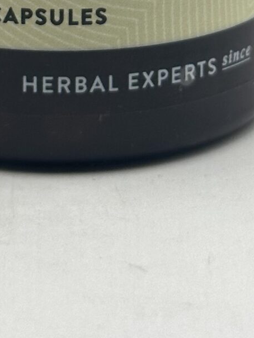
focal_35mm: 203
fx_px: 1985
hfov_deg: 7.3
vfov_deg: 9.1
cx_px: 79
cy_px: -358
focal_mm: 6.86
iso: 64
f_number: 1.78
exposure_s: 1/315
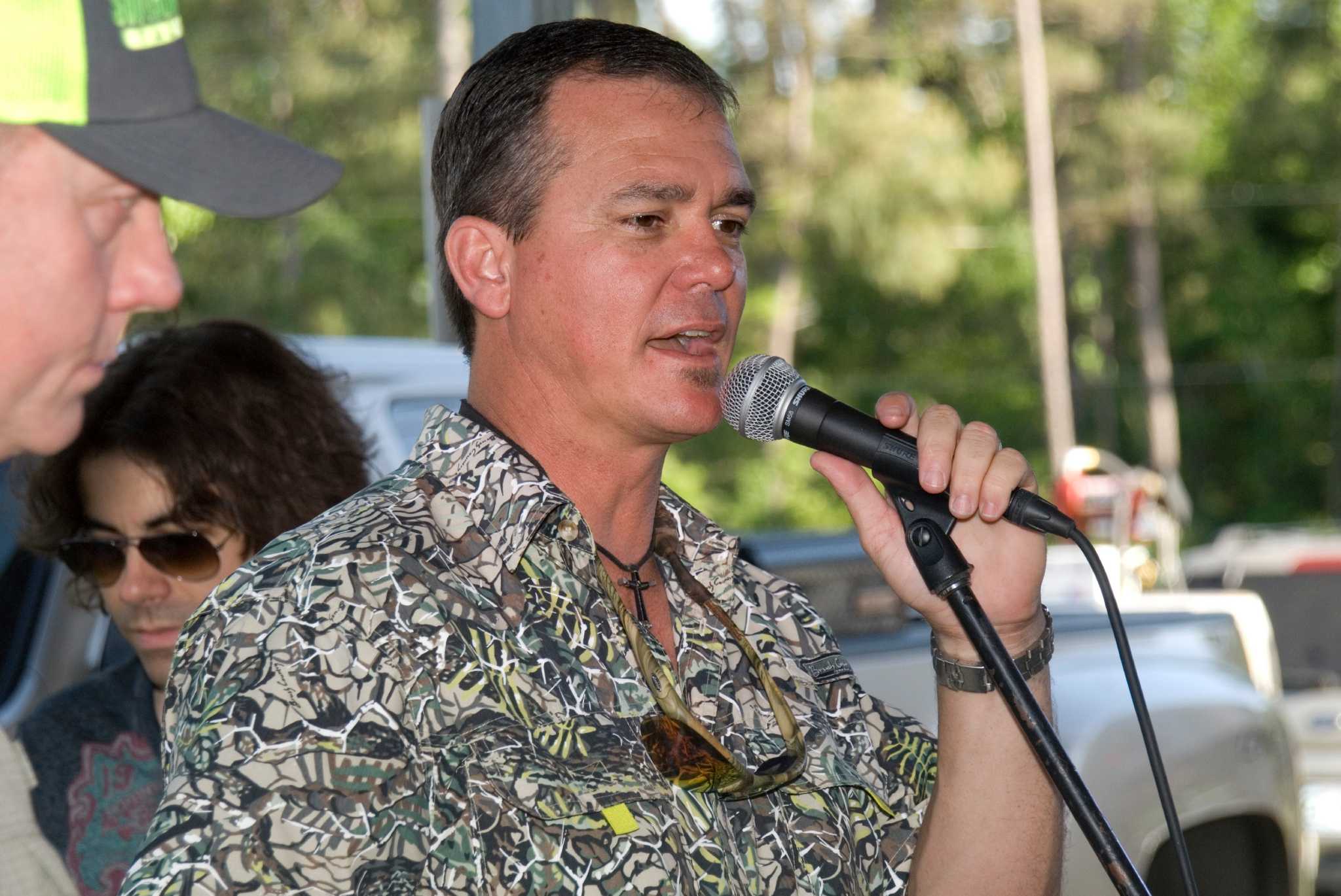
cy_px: 448
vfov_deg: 8.2
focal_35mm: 168
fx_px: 6264
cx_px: 670
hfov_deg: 12.2
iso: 400
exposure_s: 1/180
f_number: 7.1
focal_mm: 112
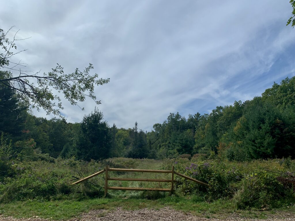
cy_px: 110
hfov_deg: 67.3
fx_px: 222
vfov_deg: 53.1
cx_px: 148
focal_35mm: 26
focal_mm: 4.25
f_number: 1.8
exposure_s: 1/6061
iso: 25
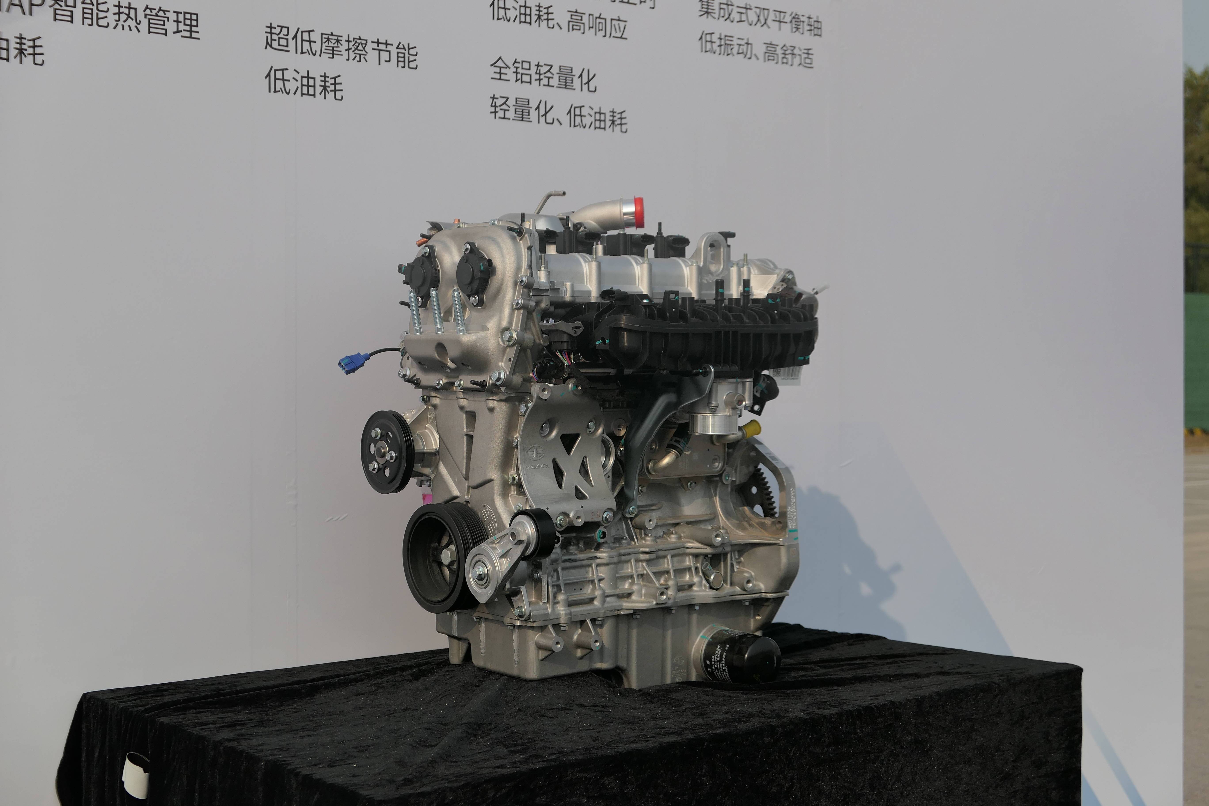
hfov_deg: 39.6
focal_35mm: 50
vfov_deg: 27.0
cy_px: 403
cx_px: 604
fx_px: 1679
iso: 125
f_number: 2.8
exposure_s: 1/3200
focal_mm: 18.3
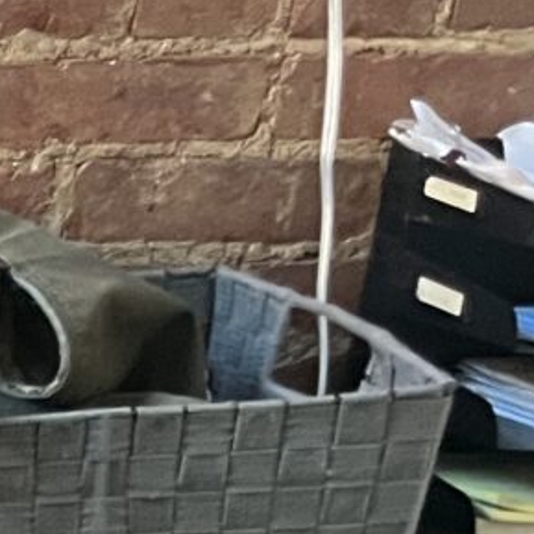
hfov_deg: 8.2
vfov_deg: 10.1
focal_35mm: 163
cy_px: 996
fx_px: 2845
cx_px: -1319
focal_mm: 5.1
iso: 500
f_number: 1.6
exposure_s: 1/59
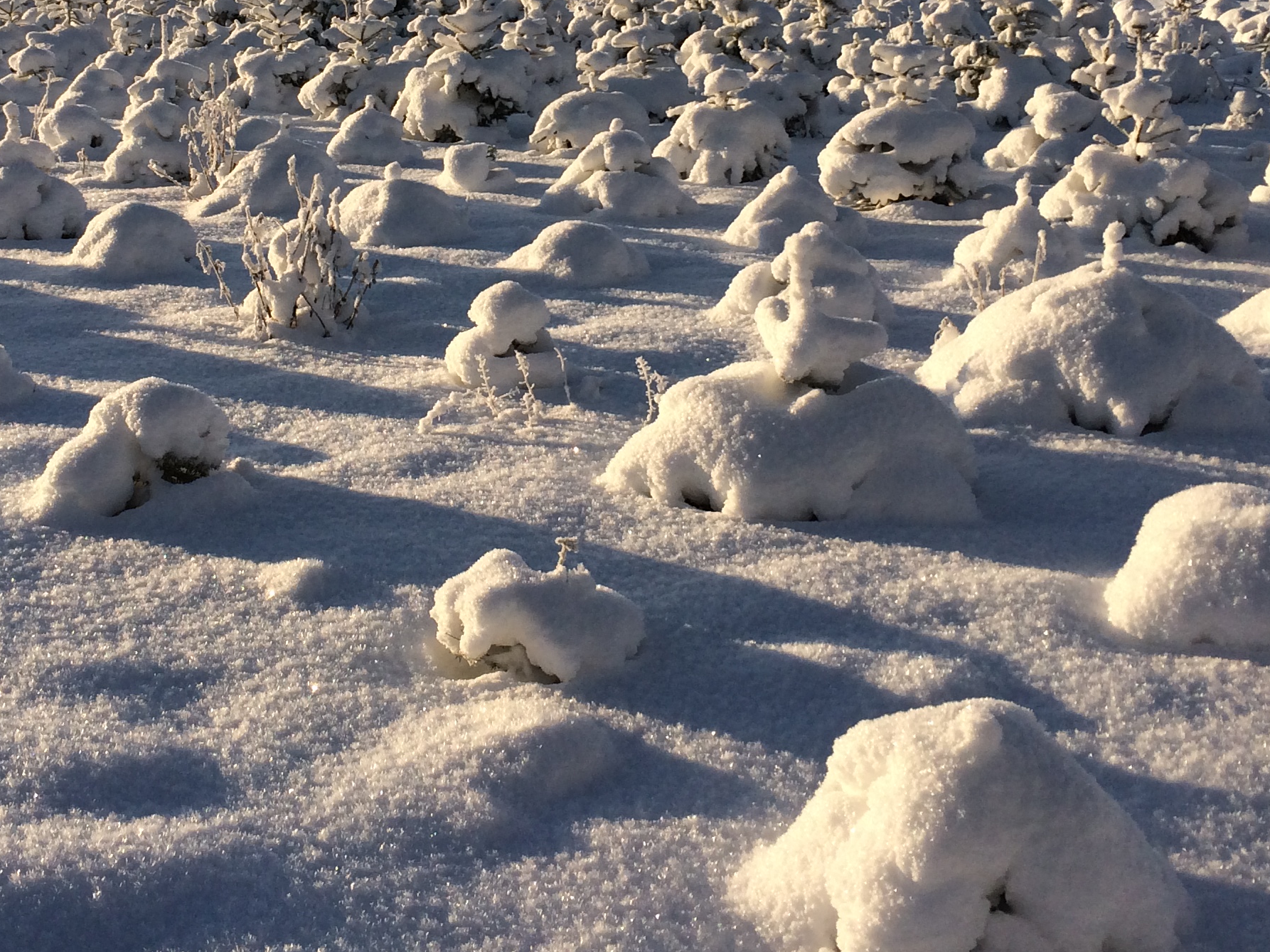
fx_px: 1944
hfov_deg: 36.0
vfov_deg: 26.7
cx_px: 506
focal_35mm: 53
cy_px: 110
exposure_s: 1/3425
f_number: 2.2
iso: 32
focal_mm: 4.15
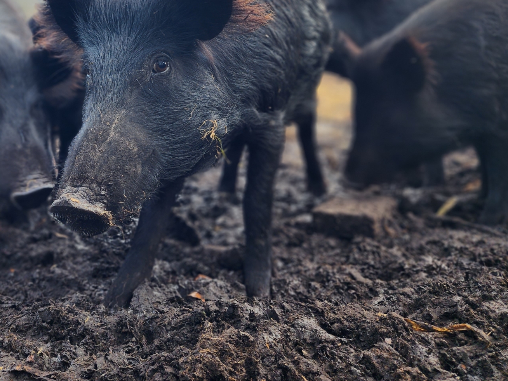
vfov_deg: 38.6
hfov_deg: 49.7
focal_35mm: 36
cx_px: 138
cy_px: 94
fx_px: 528
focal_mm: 6.4
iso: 12
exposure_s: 1/120
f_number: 1.8
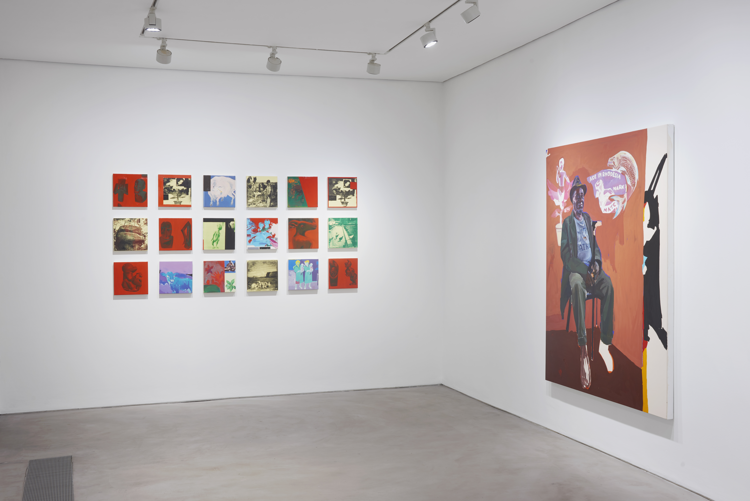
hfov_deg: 48.4
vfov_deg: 33.4
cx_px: 375
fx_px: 834
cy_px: 250
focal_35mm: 40
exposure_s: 1
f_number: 11
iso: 100
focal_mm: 40
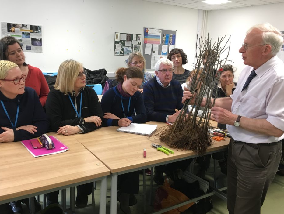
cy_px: 104
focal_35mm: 32
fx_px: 263
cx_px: 139
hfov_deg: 56.8
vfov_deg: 44.2
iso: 125
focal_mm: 4.15
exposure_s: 1/33
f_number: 2.2
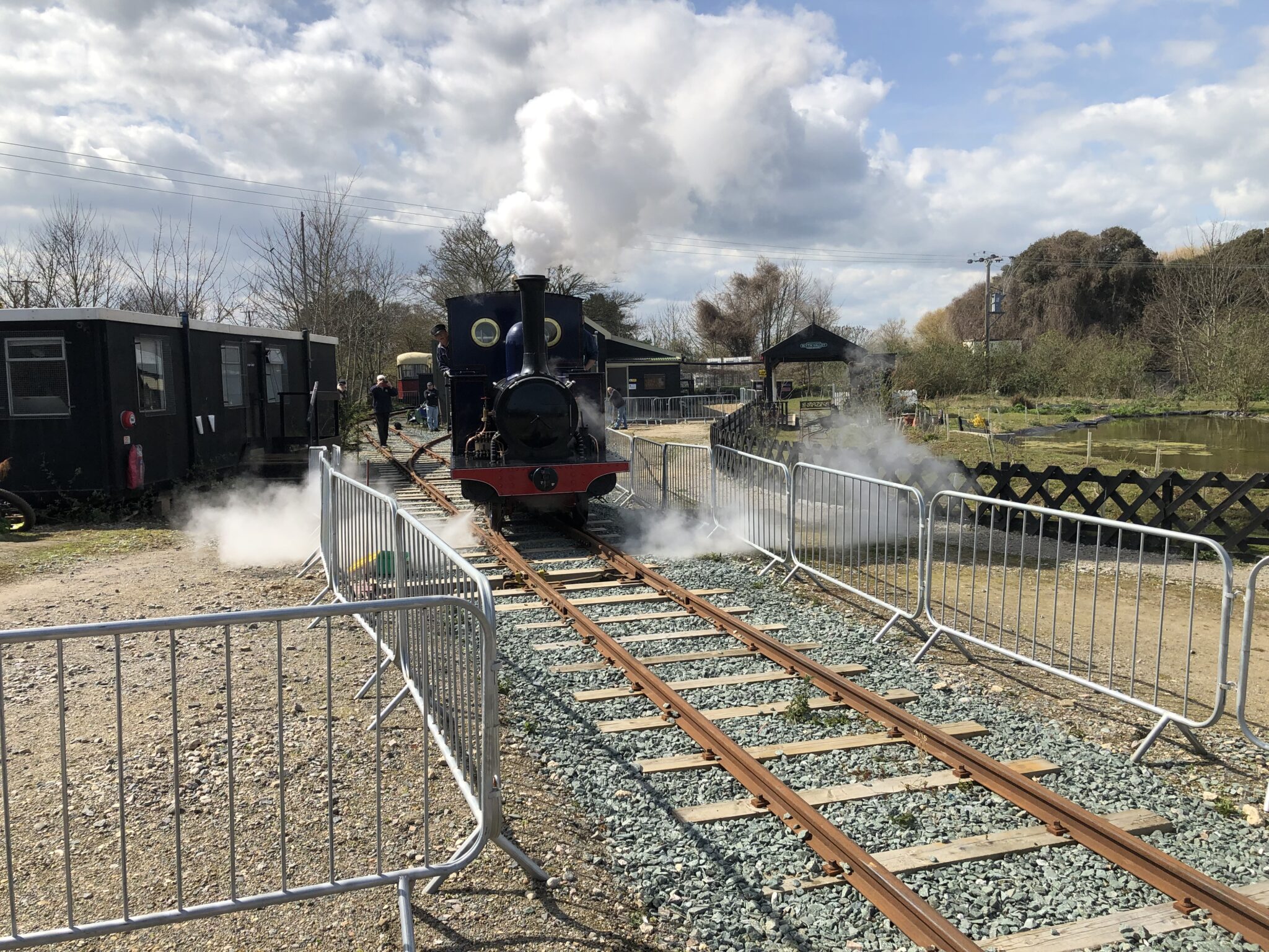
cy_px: 476
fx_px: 1026
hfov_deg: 63.4
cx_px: 634
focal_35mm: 28
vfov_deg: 49.7
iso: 20
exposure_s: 1/2525
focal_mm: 3.99
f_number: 1.8
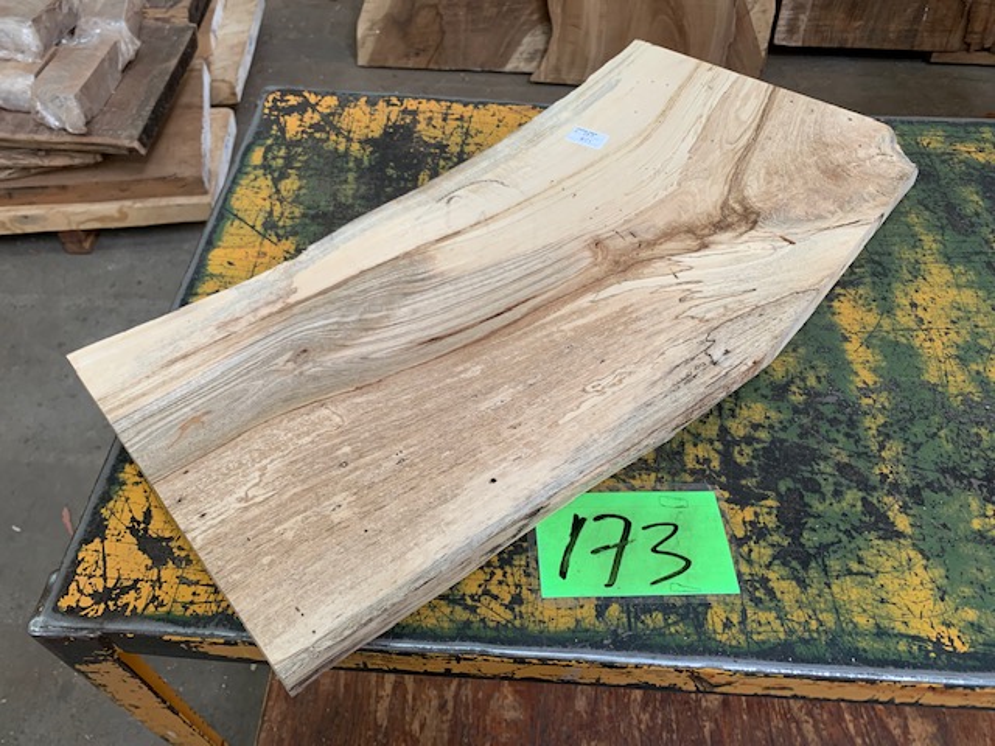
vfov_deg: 53.1
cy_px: 373
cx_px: 498
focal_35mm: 26
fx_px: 747
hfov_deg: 67.3
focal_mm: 4.25
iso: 100
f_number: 1.8
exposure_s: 1/64
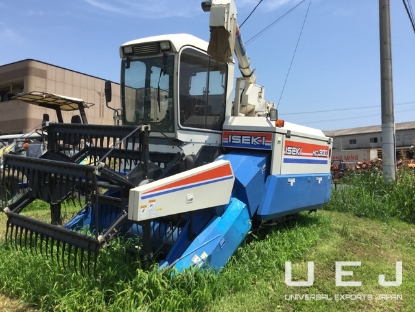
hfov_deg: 58.4
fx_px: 372
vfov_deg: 45.4
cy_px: 156
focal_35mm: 31
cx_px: 208
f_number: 2.4
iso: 25
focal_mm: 3.3
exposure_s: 1/1131
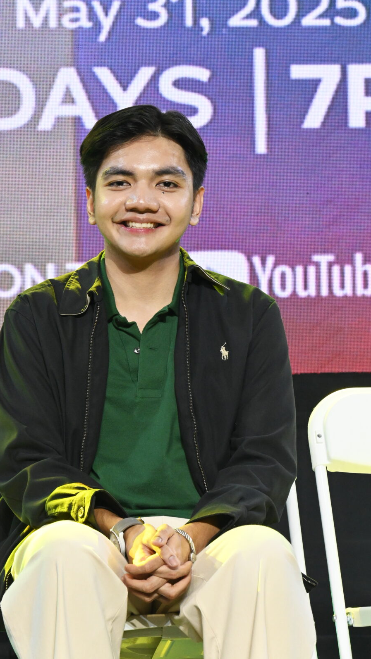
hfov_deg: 6.7
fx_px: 3175
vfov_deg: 11.9
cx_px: 151
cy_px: 330
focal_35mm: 182
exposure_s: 1/160
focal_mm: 115
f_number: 11
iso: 3200
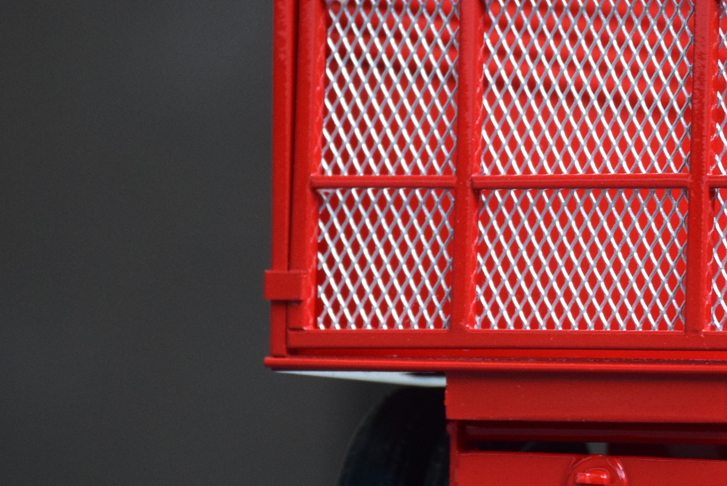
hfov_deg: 5.6
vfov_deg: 3.8
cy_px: 222
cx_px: 762
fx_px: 7356
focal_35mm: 364
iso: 1600
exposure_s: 1/125
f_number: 8
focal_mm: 112
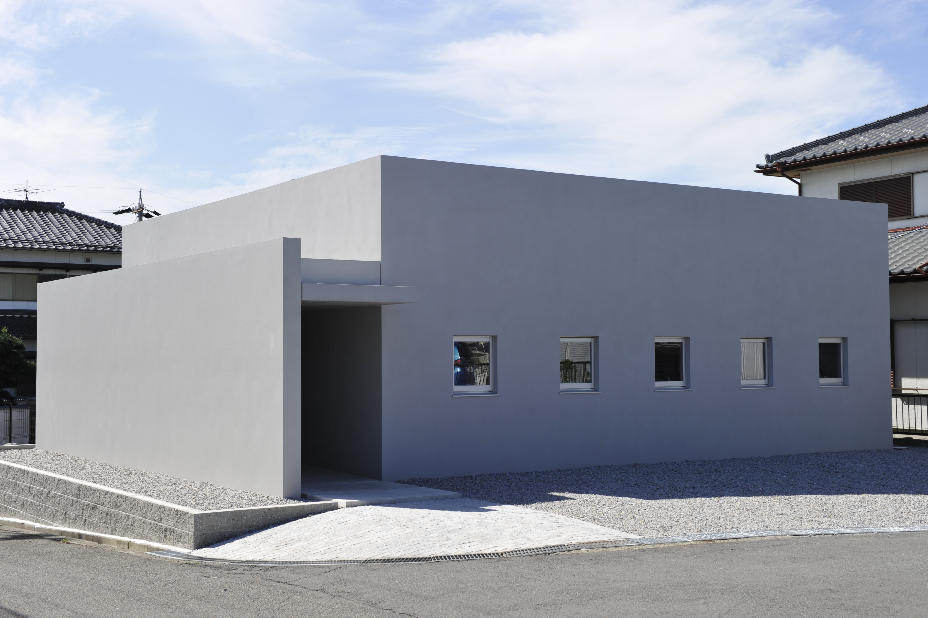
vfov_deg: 28.0
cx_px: 464
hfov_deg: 41.1
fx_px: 1237
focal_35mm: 48
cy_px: 309
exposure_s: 1/320
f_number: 9
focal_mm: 48
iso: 200
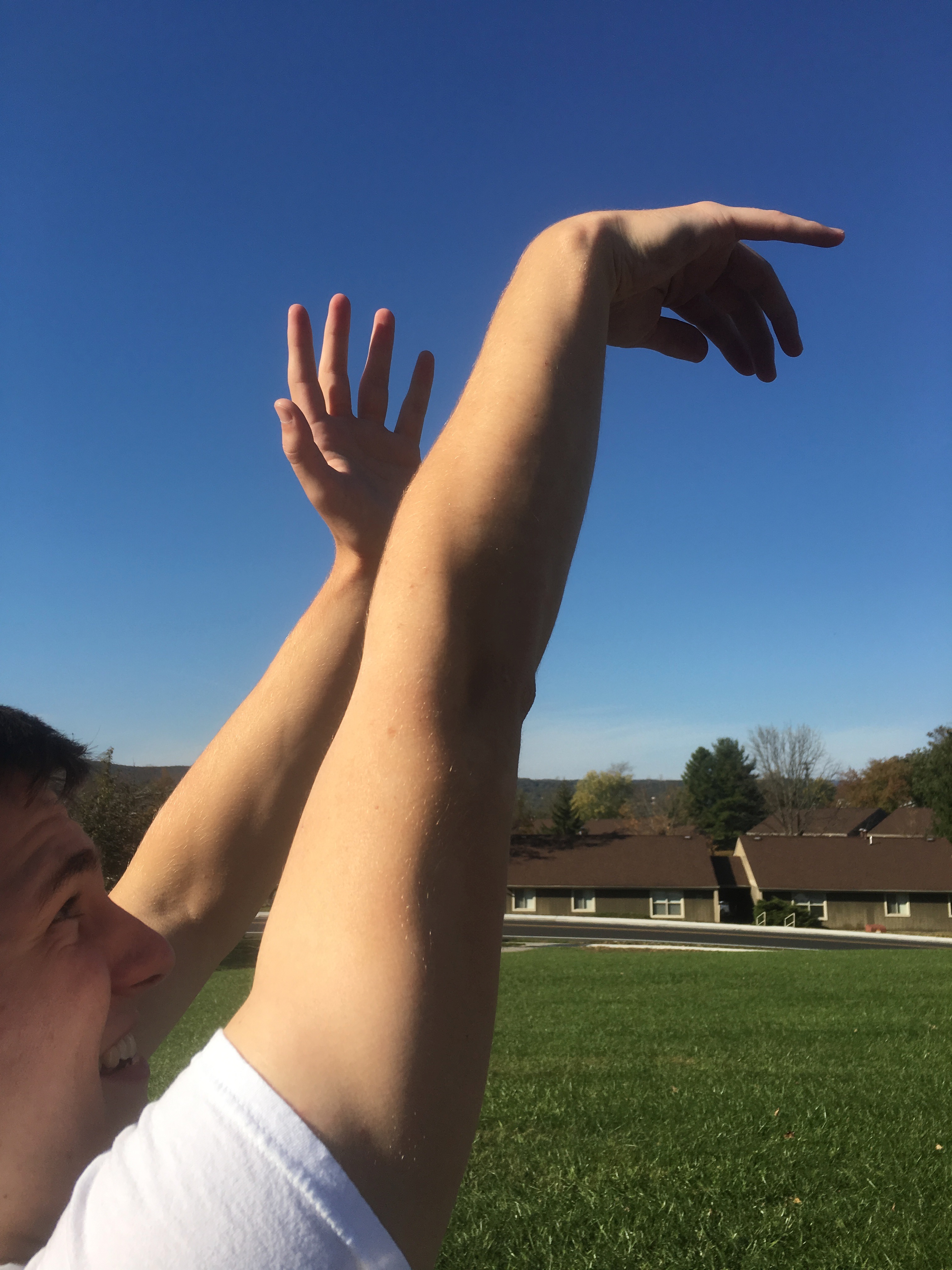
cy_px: 635
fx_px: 1063
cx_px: 476
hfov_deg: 48.2
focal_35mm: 29
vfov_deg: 61.7
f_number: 2.2
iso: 25
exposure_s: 1/1876
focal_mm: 4.15
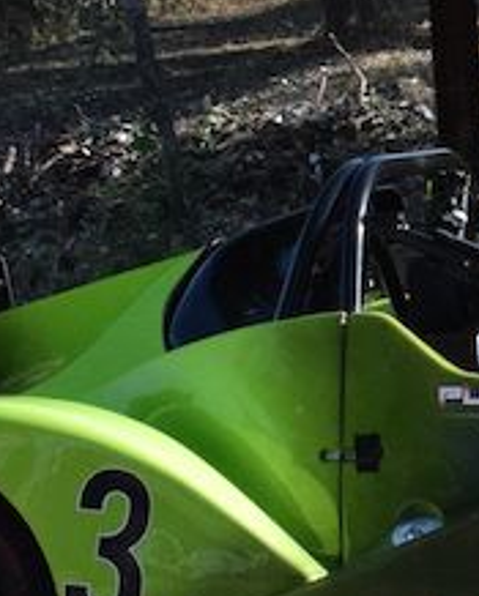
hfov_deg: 4.5
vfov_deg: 5.6
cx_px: 512
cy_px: 533
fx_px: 6136
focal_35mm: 347
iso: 1600
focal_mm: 42
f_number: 9
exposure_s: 1/2500
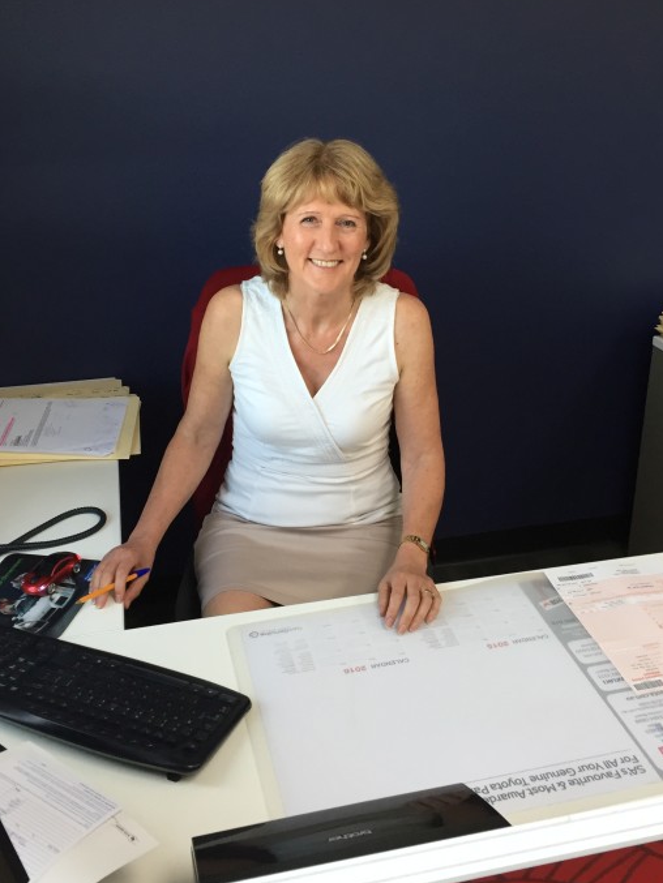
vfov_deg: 51.1
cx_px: 328
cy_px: 369
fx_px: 919
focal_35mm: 36
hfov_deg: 39.7
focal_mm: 4.15
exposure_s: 1/33
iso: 50
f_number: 2.2
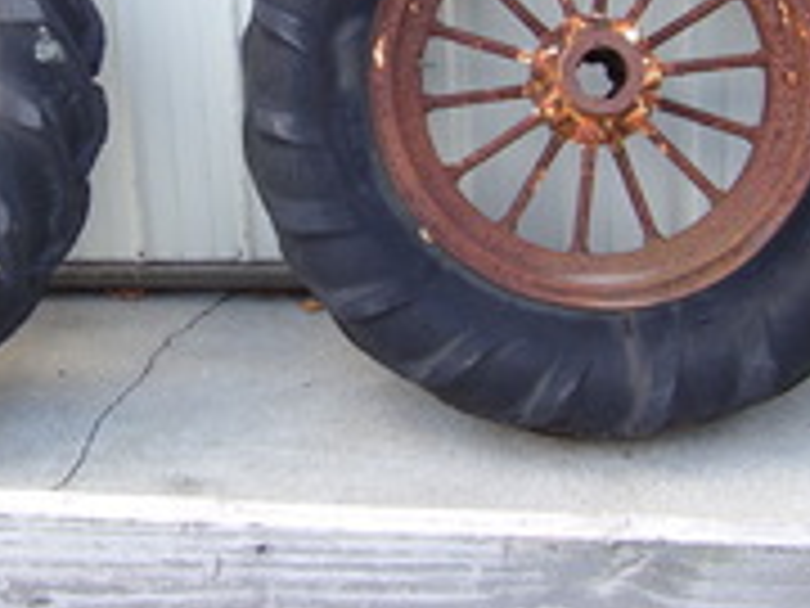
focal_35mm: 65
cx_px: 256
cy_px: 113
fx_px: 1521
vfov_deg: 22.3
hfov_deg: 29.6
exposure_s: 1/90
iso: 80
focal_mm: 5.6
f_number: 2.7
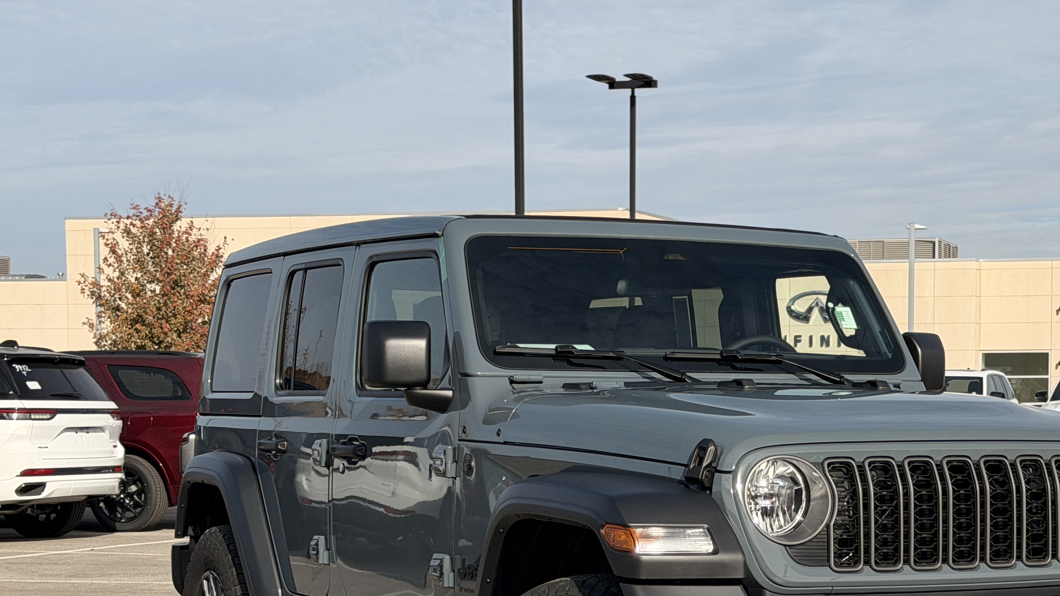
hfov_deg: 26.1
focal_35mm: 81
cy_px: 489
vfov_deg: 14.8
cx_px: 697
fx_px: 2277
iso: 64
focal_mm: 6.76
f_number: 1.78
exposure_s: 1/6536
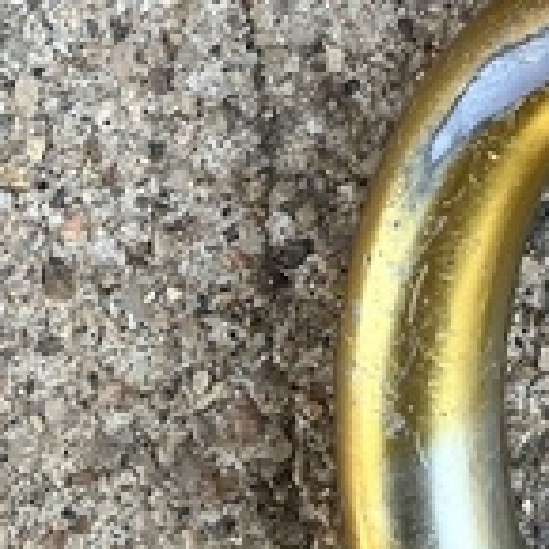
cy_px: -435
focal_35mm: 128
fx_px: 2297
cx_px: 964
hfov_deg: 12.5
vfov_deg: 12.5
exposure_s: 1/121
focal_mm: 3.99
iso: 50
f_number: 1.8
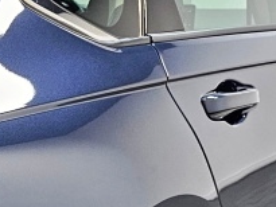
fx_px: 917
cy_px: 263
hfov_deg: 15.4
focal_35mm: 115
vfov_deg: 12.5
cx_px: -170
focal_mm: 6.3
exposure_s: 1/60
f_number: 1.7
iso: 640
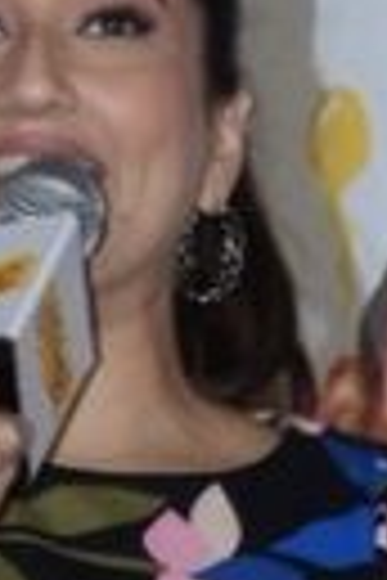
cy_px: 1529
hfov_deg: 2.2
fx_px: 9964
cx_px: -234
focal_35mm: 618
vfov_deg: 3.3
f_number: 9
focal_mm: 52
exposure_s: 1/125
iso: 640
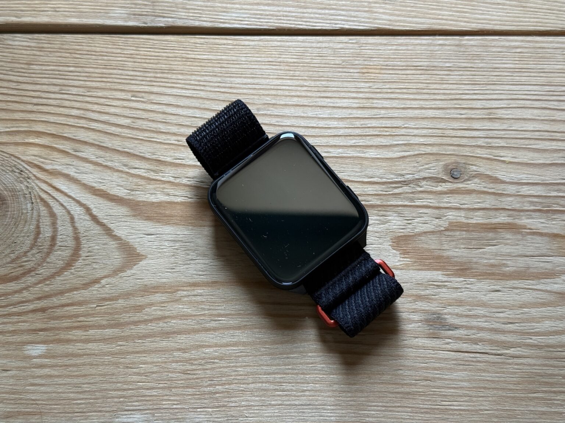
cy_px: 212
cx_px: 282
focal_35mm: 48
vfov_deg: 30.3
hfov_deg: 39.7
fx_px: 783
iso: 160
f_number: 1.78
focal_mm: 6.76
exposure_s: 1/60
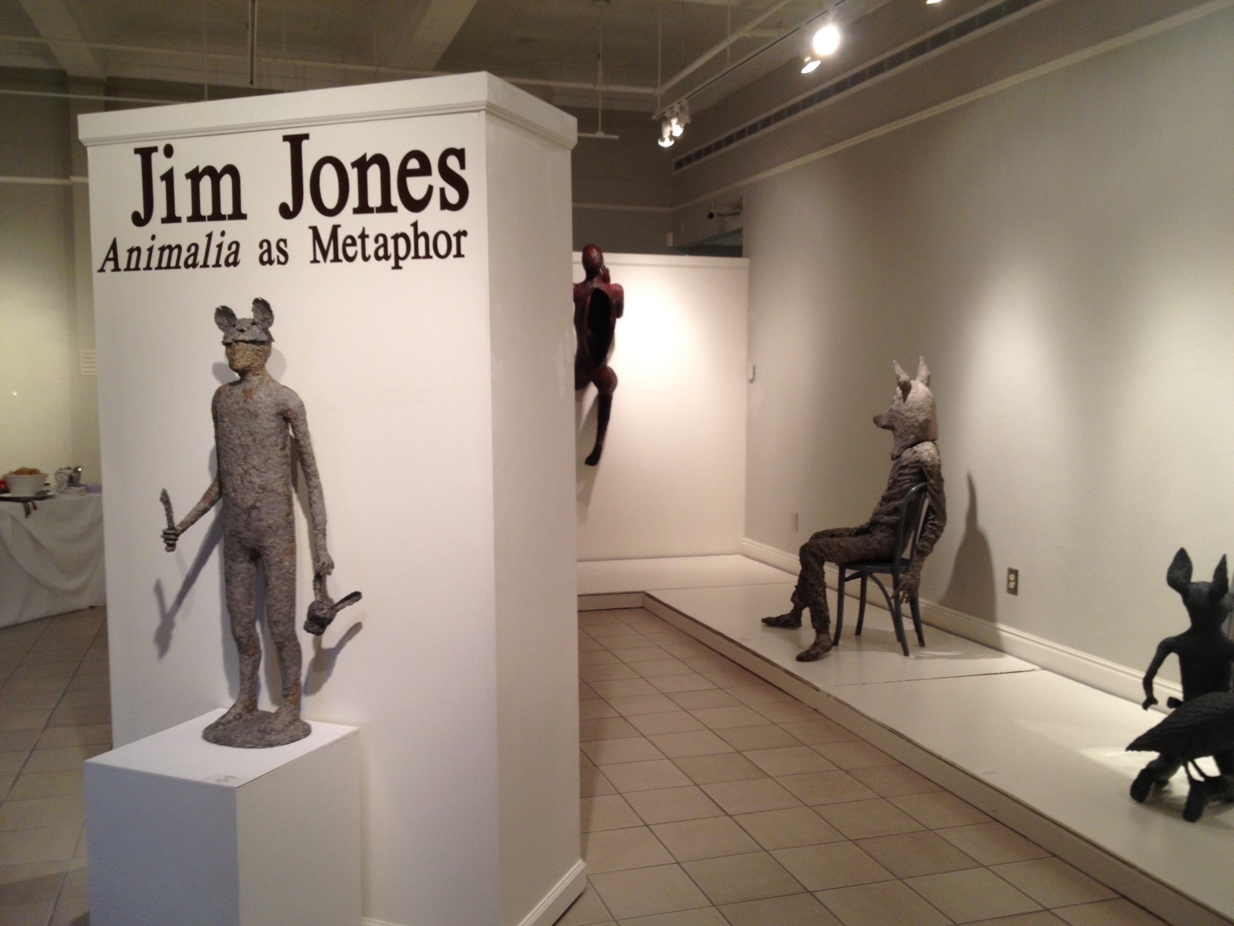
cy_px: 463
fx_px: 1248
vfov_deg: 40.7
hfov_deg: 52.6
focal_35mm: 35
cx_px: 617
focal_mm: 4.28
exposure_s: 1/20
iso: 80
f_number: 2.4
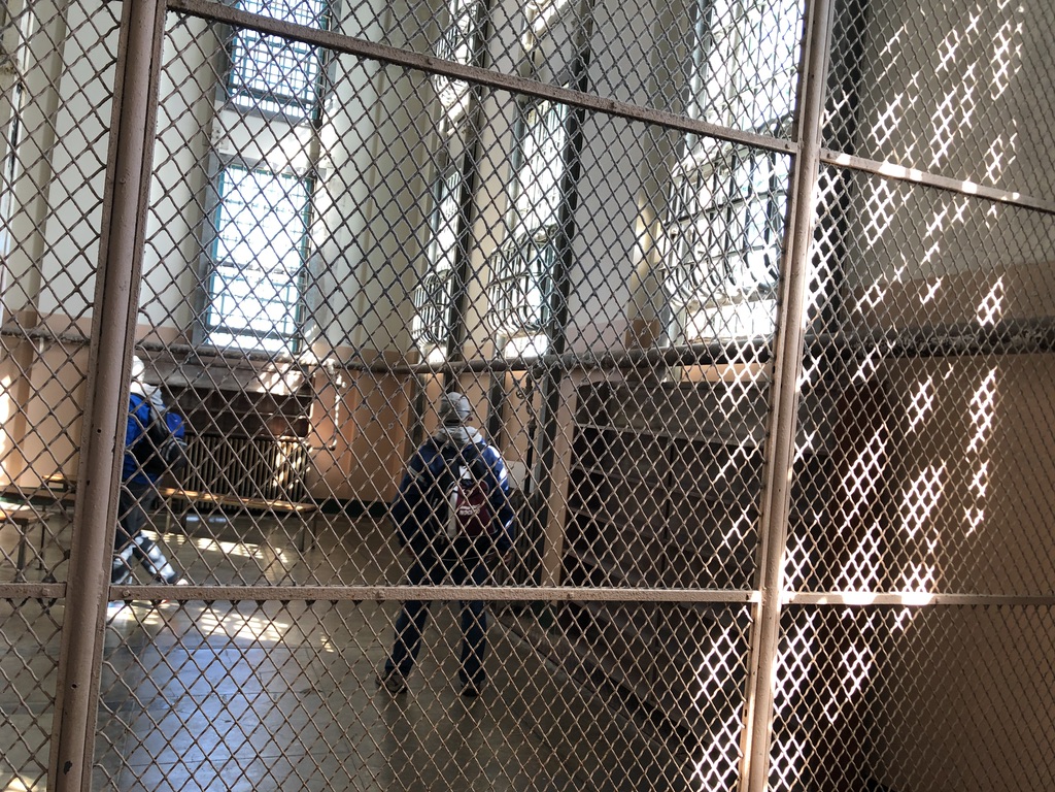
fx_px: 853
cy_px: 396
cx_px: 528
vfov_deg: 49.7
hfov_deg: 63.4
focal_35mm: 28
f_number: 1.8
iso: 40
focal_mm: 4
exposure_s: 1/61
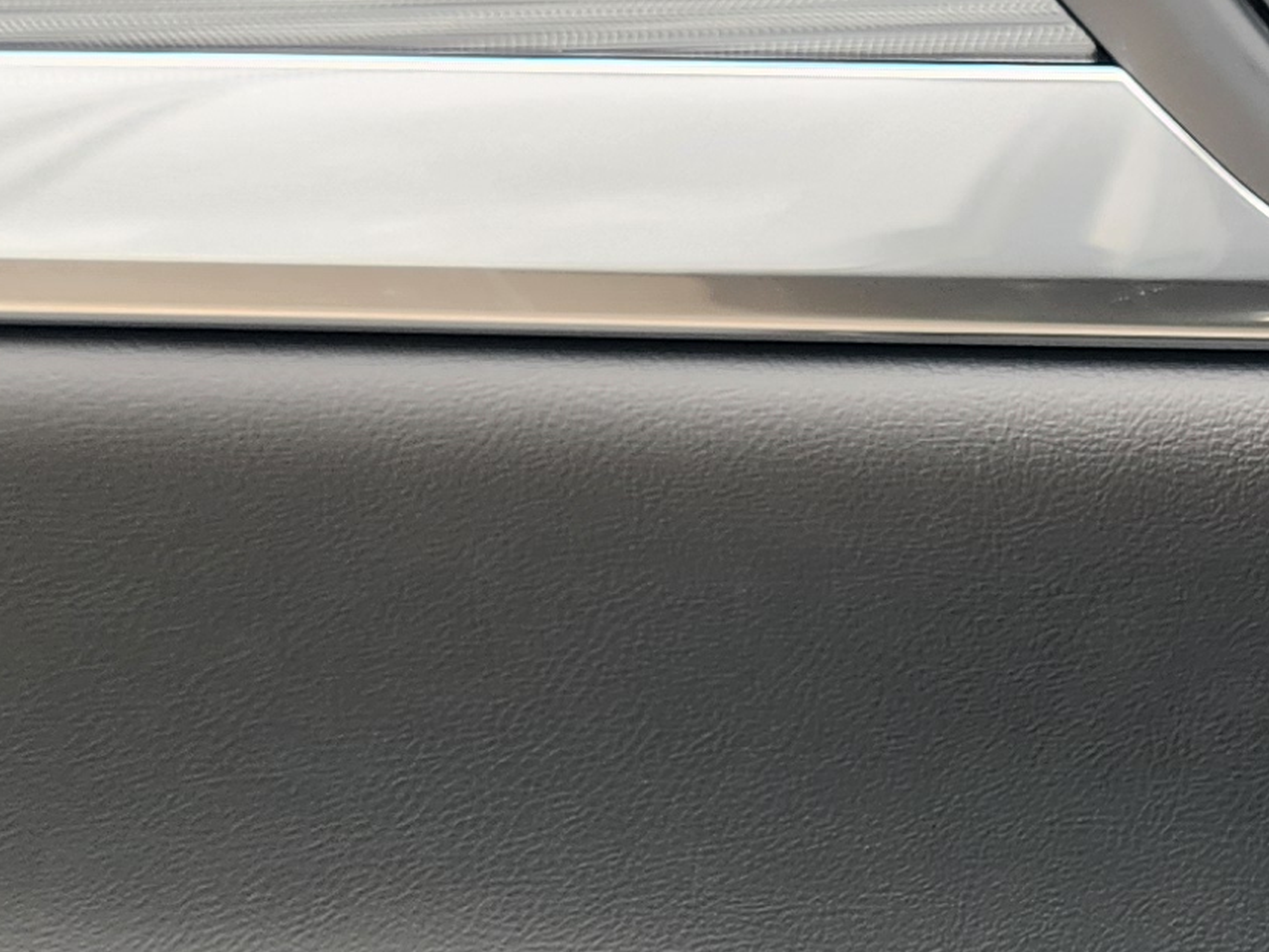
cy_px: 1203
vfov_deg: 12.9
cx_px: 2013
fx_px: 4070
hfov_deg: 16.0
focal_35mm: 111
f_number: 1.8
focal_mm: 5.4
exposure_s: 1/180
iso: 50
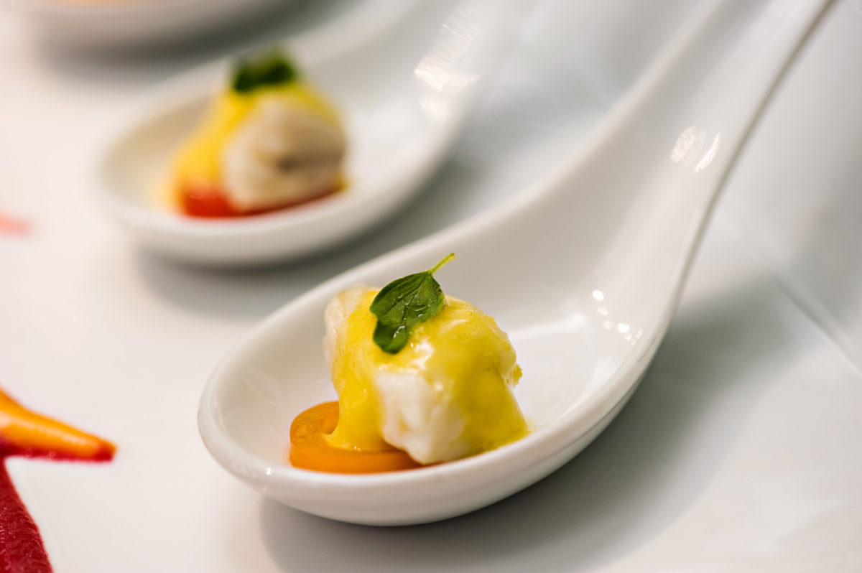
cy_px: 286
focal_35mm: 105
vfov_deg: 13.0
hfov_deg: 19.5
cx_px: 431
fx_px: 2512
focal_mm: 105
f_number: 7.1
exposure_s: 1/250
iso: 200
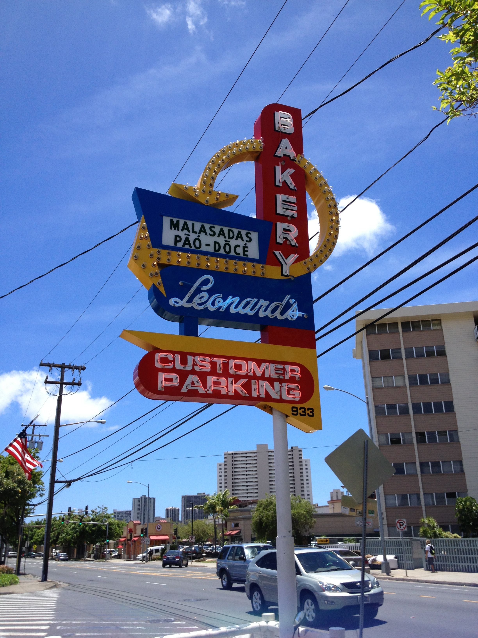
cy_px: 319
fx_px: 644
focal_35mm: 35
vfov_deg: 52.6
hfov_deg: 40.7
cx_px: 239
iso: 50
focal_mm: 4.28
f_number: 2.4
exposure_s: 1/1534
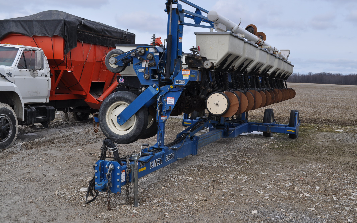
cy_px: 106
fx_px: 418
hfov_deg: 46.2
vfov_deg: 29.9
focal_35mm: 43
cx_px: 179
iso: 200
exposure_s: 1/320
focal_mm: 28
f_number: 9
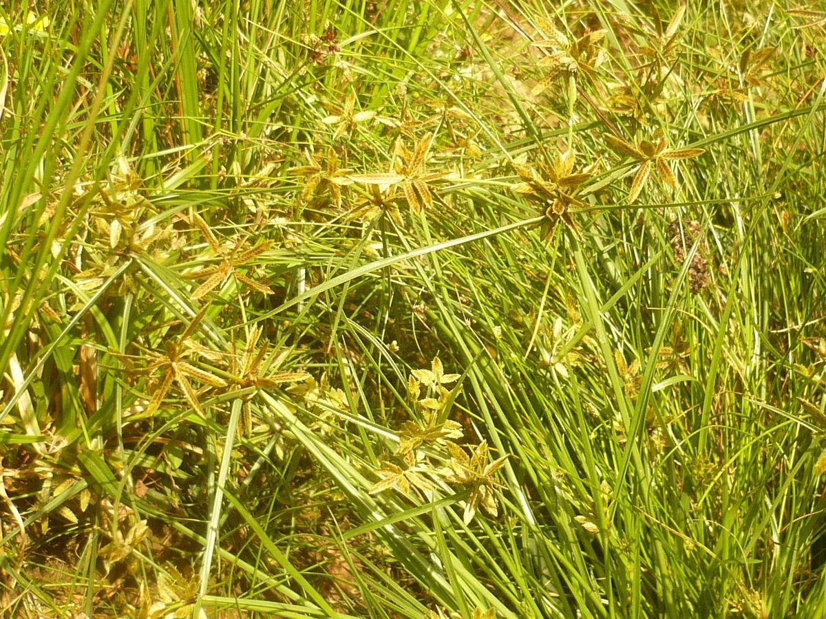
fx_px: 835
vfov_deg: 40.7
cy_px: 310
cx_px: 413
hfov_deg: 52.6
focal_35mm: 35
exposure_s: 1/500
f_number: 2.8
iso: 100
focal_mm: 5.8
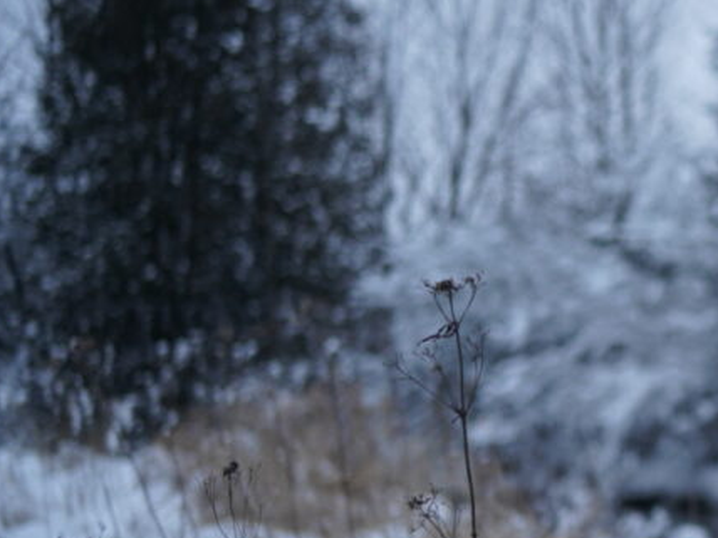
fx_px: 2800
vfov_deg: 11.0
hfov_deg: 14.0
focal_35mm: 135
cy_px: 350
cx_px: 960
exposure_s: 1/125
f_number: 1.4
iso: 400
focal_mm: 50
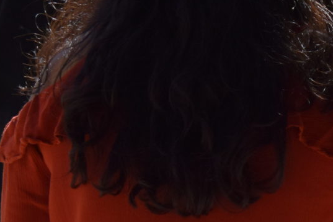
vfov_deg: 2.4
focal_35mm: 572
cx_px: 517
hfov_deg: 3.6
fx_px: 5291
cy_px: 51
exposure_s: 1/640
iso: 200
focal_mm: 80
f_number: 6.3
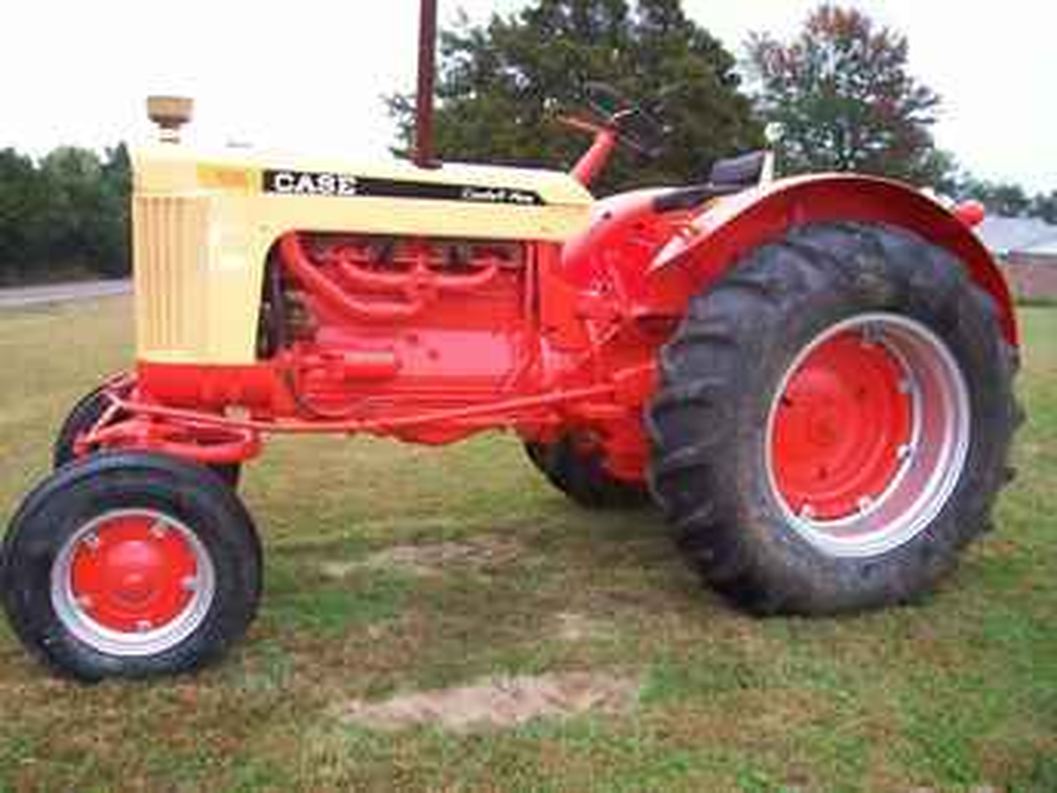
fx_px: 1038
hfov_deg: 54.0
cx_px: 528
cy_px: 396
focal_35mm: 34
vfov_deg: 41.8
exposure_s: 1/112
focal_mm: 5.6
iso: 140
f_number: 2.7
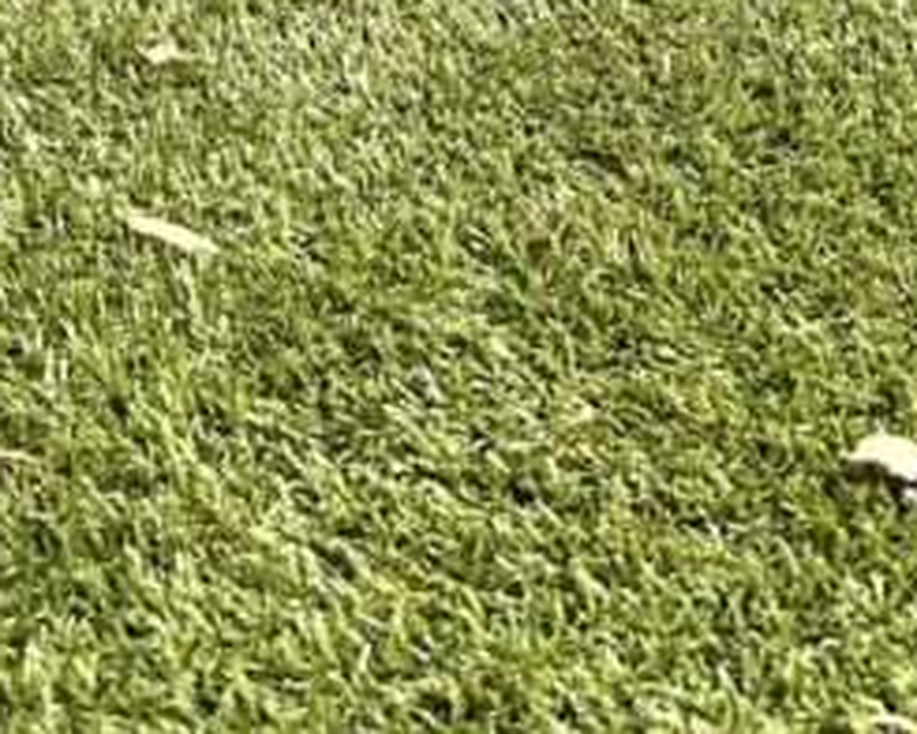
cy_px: -1060
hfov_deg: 18.0
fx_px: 2660
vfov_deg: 12.3
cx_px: -348
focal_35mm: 98
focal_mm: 6.86
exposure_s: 1/1212
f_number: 1.78
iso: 80
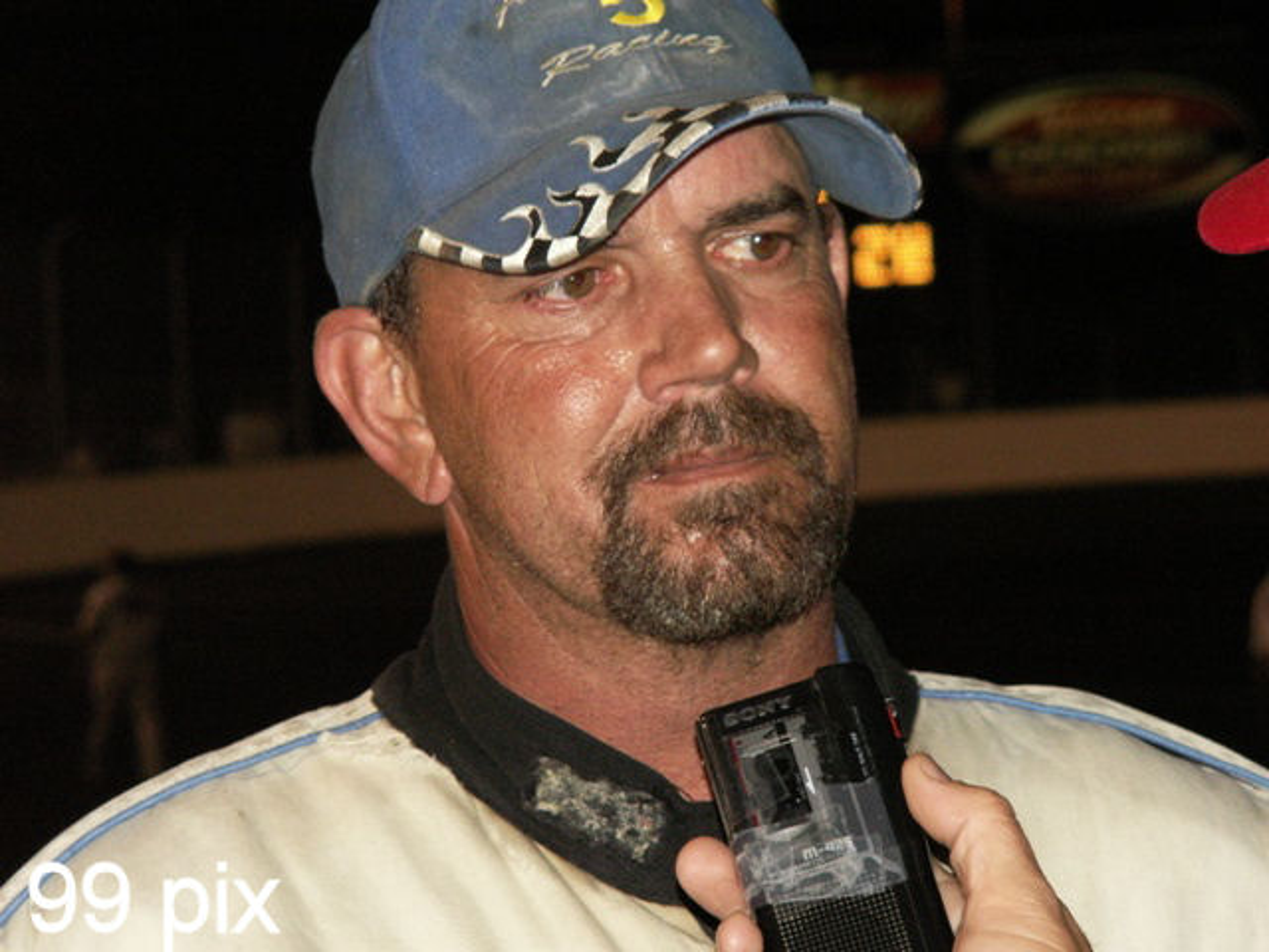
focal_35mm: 184
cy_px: 476
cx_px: 634
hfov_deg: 10.7
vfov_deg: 8.1
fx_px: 6745
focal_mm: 30.13
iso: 160
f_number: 4
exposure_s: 1/200
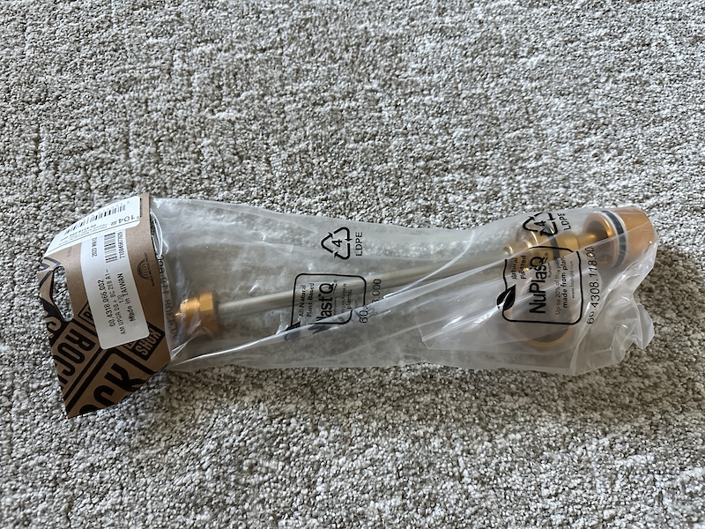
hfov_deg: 71.6
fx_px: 489
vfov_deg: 56.8
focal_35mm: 24
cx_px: 352
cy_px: 264
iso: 1000
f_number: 1.78
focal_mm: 6.86
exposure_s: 1/59
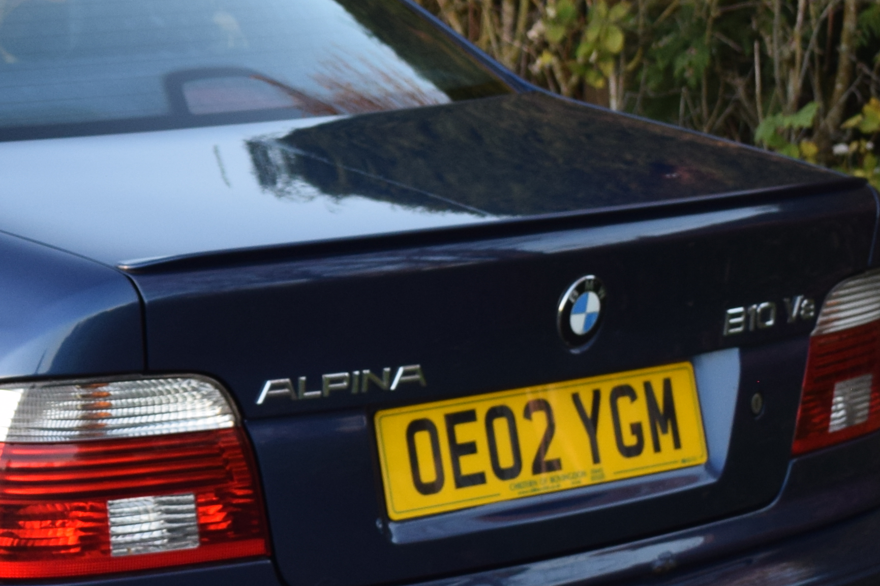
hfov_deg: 12.5
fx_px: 3813
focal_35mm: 156
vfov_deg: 8.8
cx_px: -423
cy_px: 236
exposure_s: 1/80
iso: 400
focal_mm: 30
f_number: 4.5
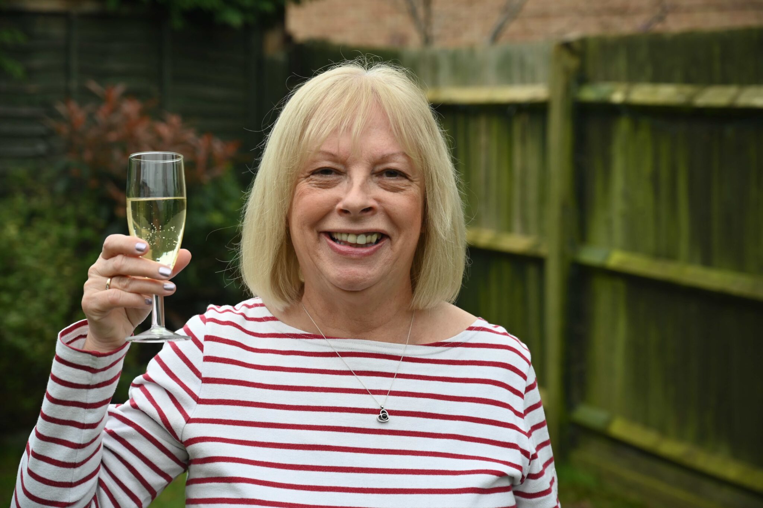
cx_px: 382
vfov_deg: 19.4
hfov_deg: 28.9
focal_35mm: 70
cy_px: 254
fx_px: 1483
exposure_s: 1/250
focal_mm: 70
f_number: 5.6
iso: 200
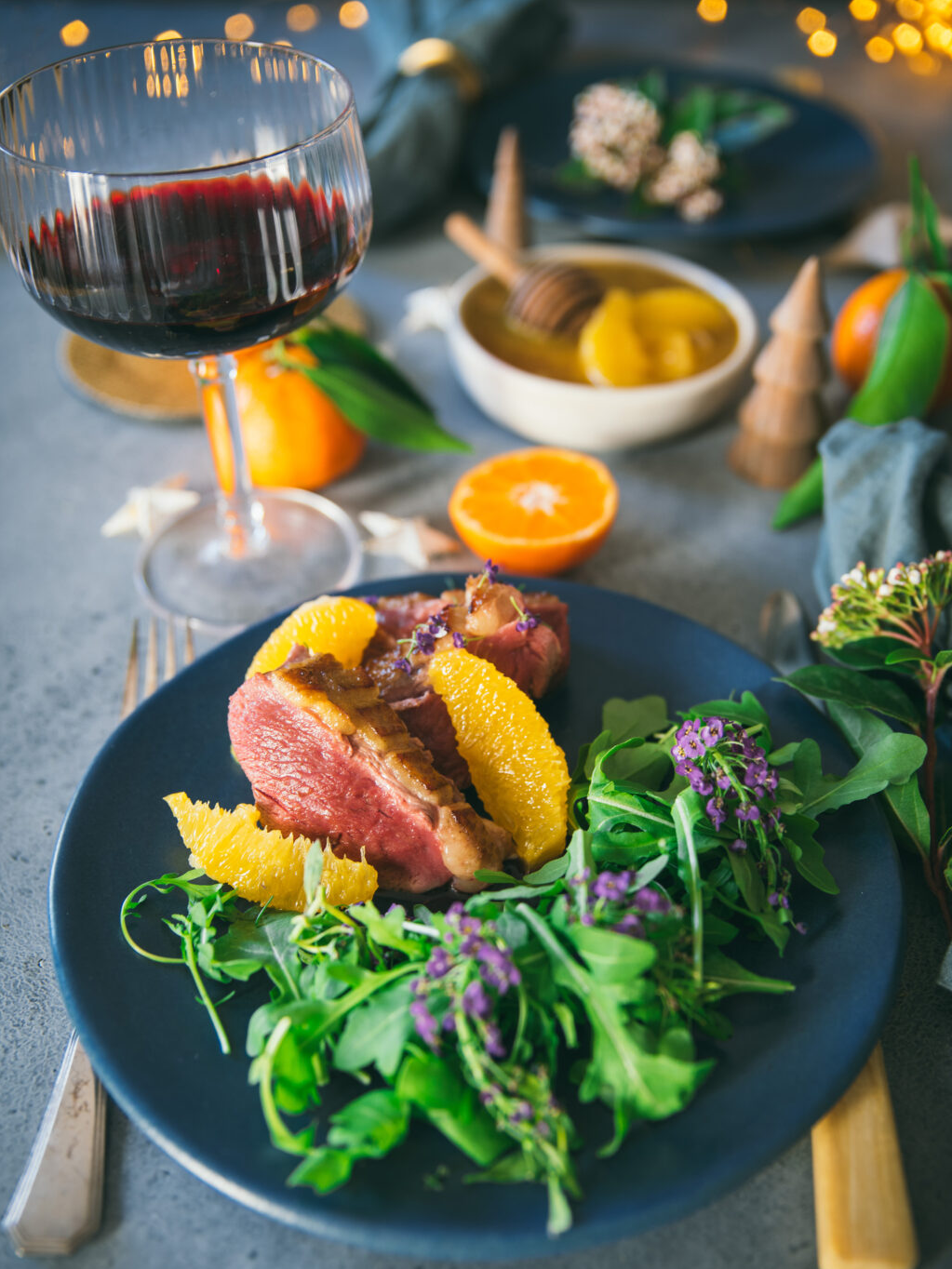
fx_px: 1430
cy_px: 684
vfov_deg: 47.8
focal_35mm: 39
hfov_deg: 36.8
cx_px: 476
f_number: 2.8
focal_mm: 36
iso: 200
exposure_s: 1/40
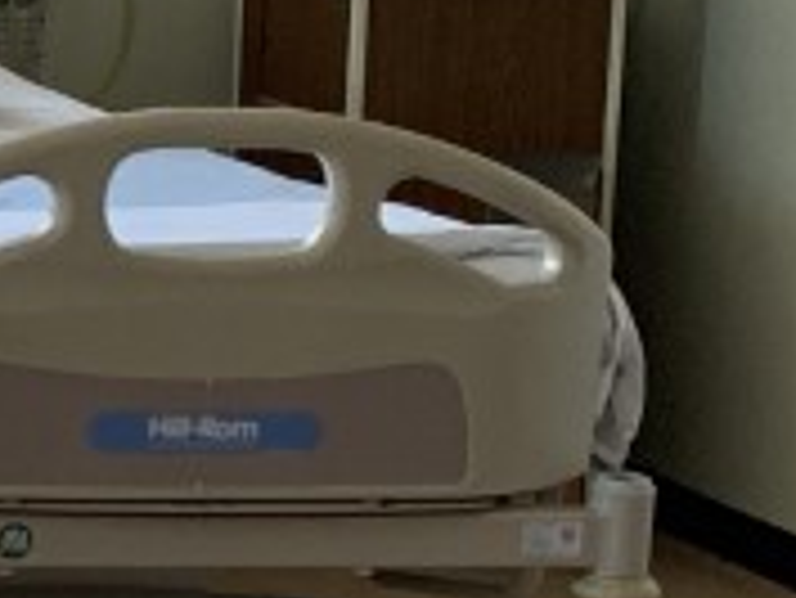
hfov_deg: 9.4
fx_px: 4050
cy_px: 99
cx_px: -1376
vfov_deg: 8.4
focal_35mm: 176
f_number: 1.8
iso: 125
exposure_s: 1/60
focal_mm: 4.25
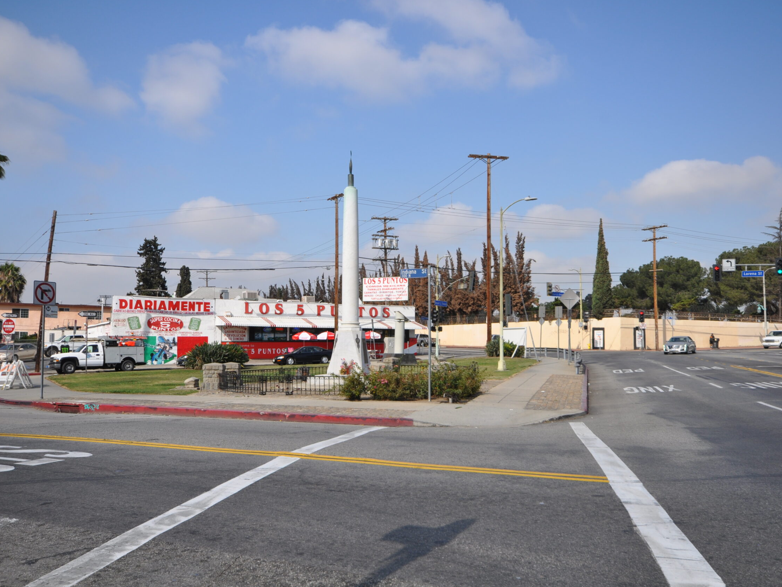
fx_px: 745
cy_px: 296
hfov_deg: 55.3
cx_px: 423
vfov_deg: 42.9
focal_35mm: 33
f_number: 10
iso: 200
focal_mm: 20
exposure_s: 1/400
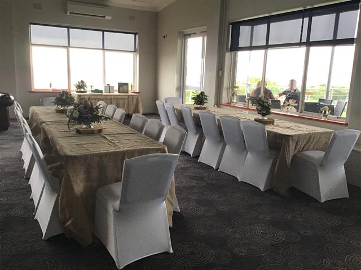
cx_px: 180
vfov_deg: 45.4
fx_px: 323
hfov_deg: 58.4
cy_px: 135
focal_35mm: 31
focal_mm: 3.3
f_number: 2.4
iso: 32
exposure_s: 1/33
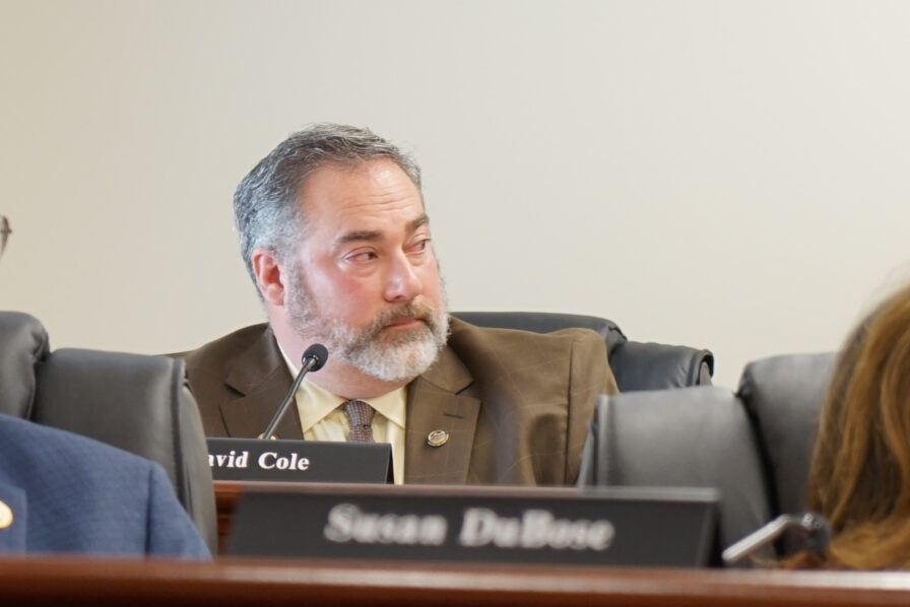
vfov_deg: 17.1
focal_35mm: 80
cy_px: 323
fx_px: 2023
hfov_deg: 25.3
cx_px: 496
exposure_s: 1/80
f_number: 4
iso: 640
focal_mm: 70
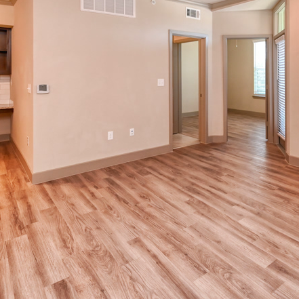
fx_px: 264
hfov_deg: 57.9
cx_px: 197
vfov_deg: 56.3
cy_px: 77
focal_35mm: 27
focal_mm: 14
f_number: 7.1
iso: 800
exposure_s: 1/40
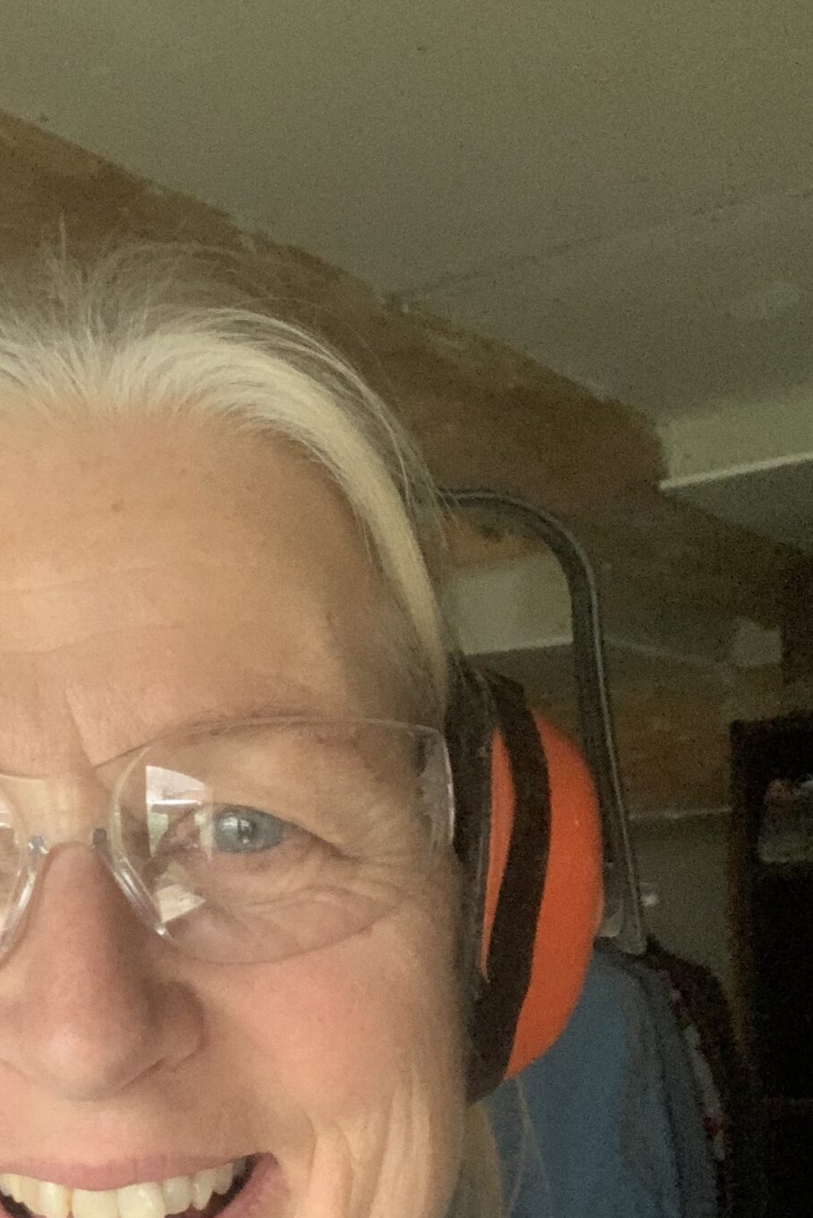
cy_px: 849
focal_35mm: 63
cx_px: 41
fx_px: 2133
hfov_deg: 21.0
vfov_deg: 31.5
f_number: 2.2
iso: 320
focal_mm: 2.87
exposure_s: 1/44
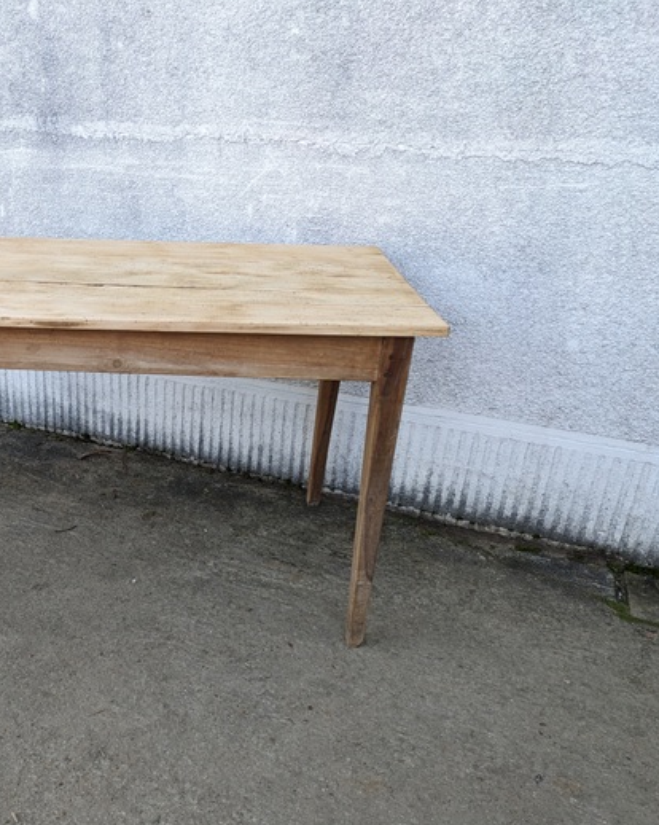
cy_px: 414
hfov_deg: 42.0
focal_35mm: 33
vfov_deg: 54.2
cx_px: 108
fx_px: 805
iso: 46
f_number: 1.89
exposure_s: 1/137
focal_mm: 5.43
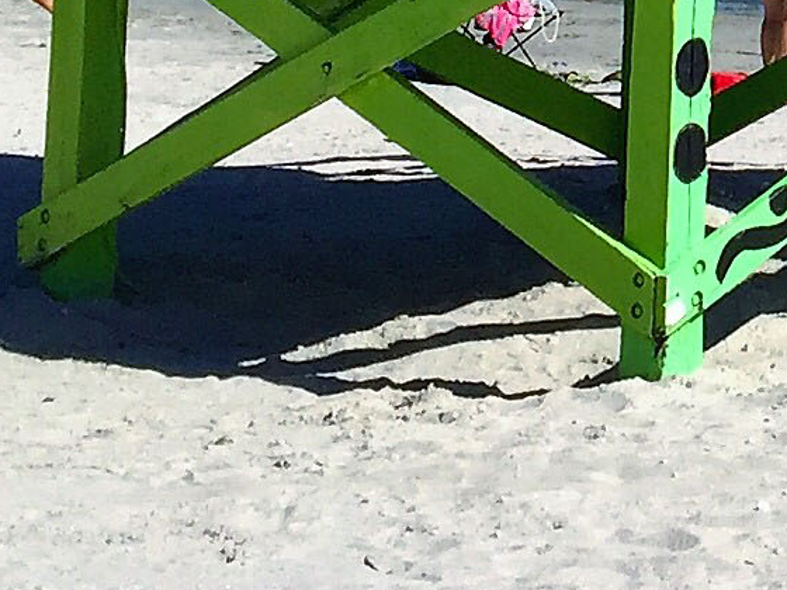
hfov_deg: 10.7
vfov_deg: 8.2
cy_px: -726
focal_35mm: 169
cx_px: 1557
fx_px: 3842
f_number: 2.2
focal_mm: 4.15
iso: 32
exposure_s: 1/3968
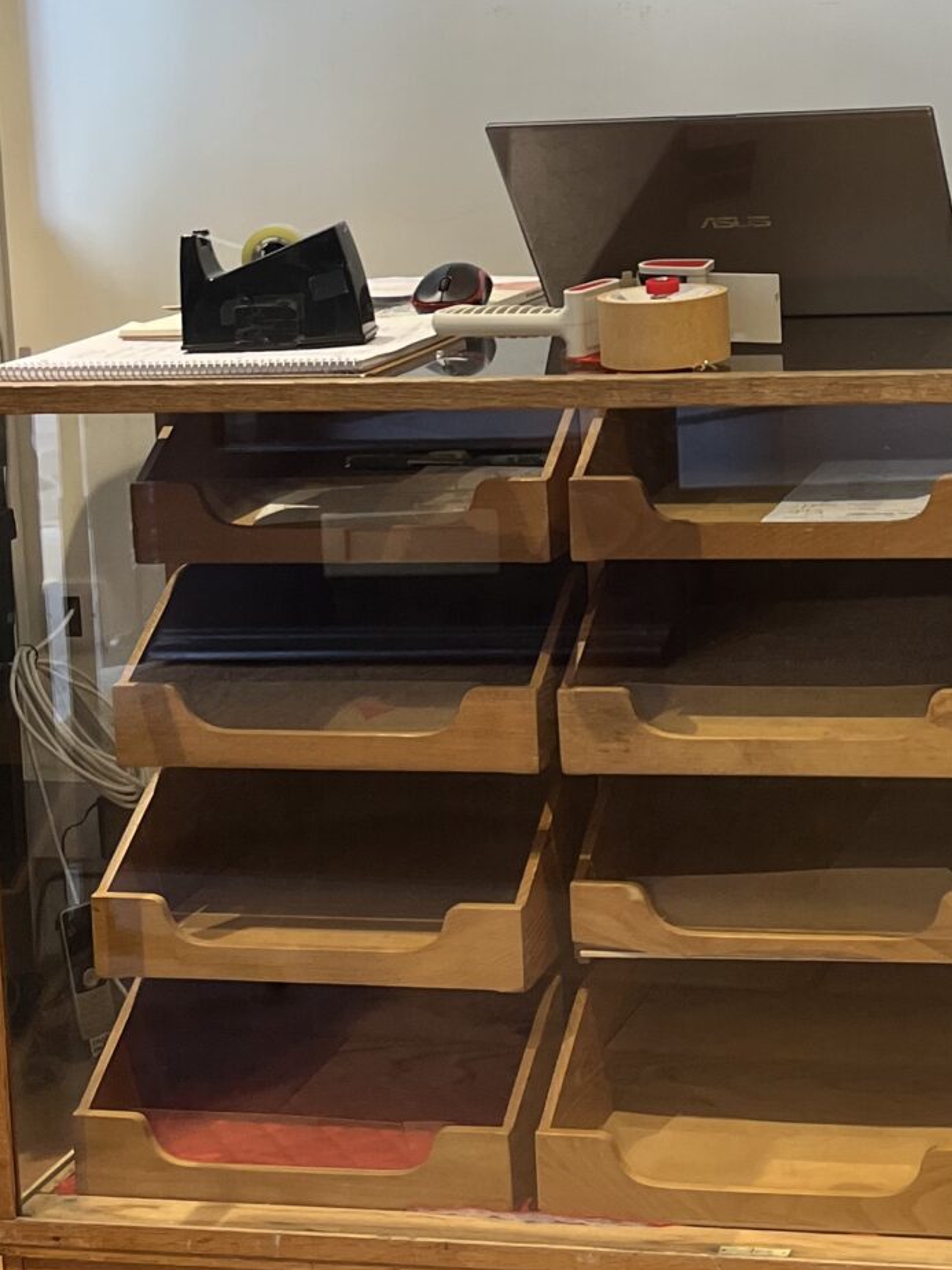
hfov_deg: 19.8
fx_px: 2640
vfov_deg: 26.1
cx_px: 945
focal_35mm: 72
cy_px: 107
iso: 125
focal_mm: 5.1
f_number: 1.6
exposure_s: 1/100
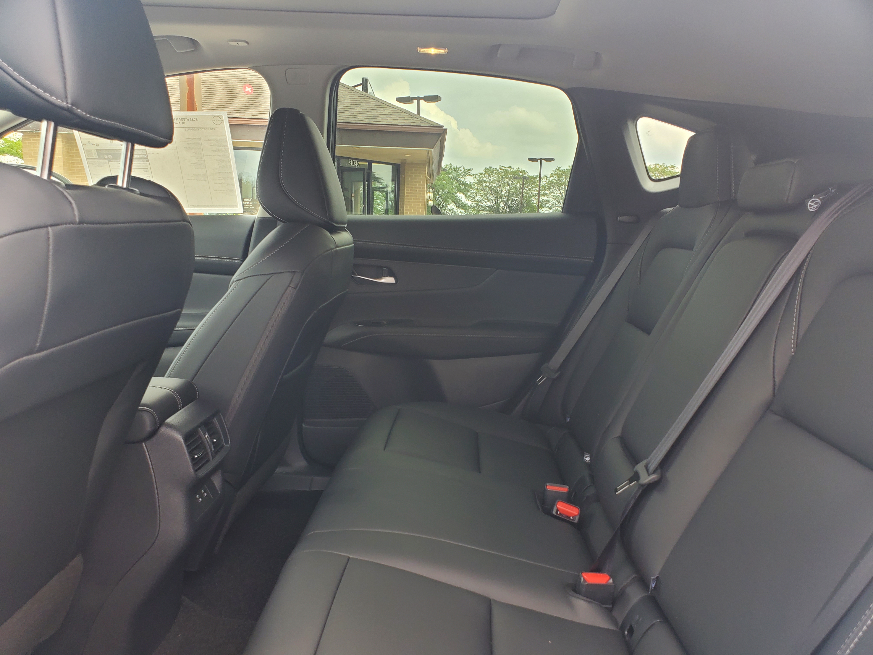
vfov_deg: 53.1
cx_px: 436
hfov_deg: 67.3
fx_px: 656
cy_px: 328
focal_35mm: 26
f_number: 2.4
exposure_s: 1/120
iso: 100
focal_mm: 4.3
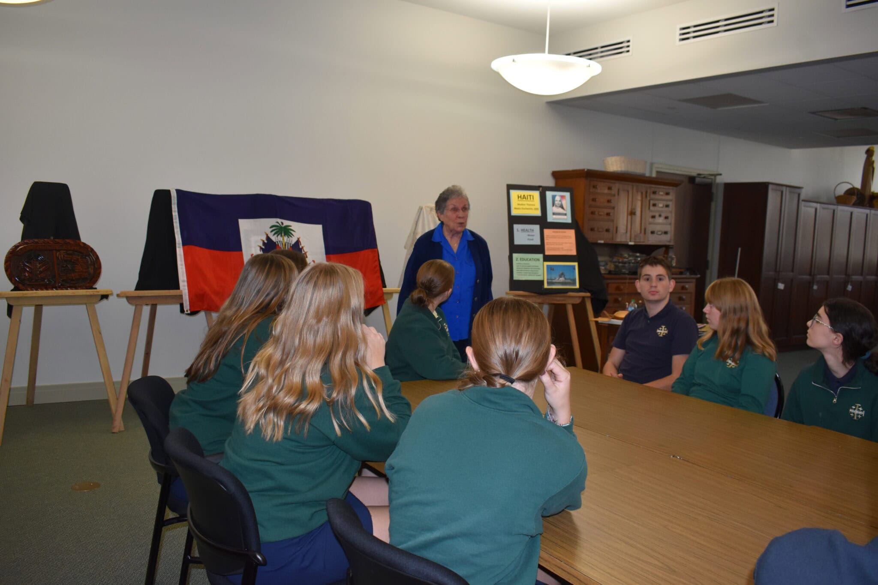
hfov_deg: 61.9
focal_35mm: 30
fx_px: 732
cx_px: 439
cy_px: 292
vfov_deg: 43.6
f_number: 4.8
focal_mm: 20
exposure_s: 1/90
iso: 800
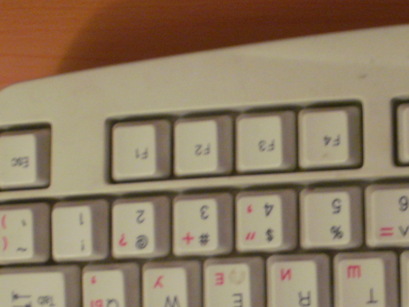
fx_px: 1229
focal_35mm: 104
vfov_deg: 14.1
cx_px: 438
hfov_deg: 18.3
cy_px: 289
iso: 250
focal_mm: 7.7
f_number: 4
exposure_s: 1/2
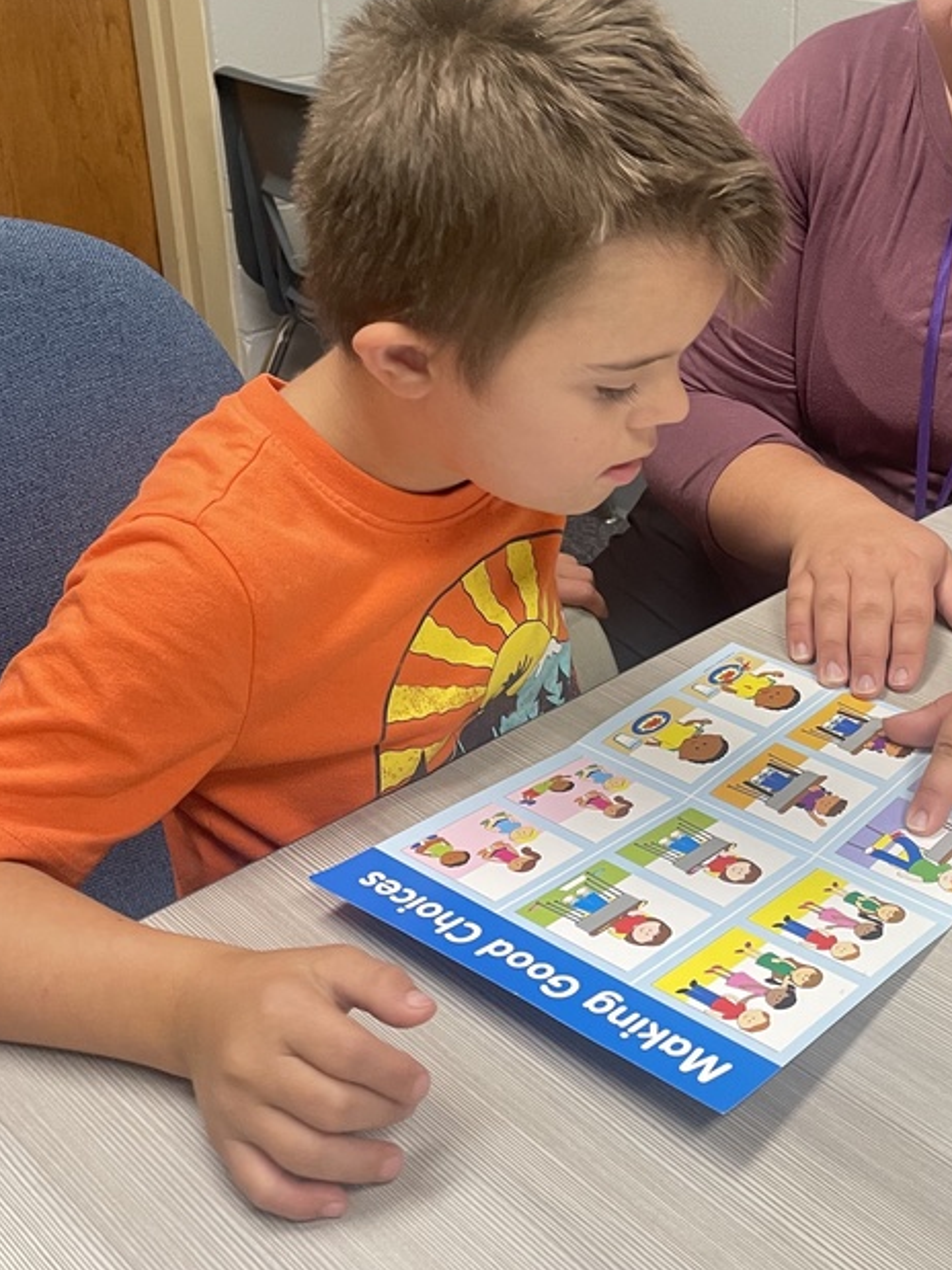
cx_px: 708
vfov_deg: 43.6
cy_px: 494
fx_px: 1577
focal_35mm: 43
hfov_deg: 33.0
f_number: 1.6
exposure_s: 1/60
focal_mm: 4.2
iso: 160
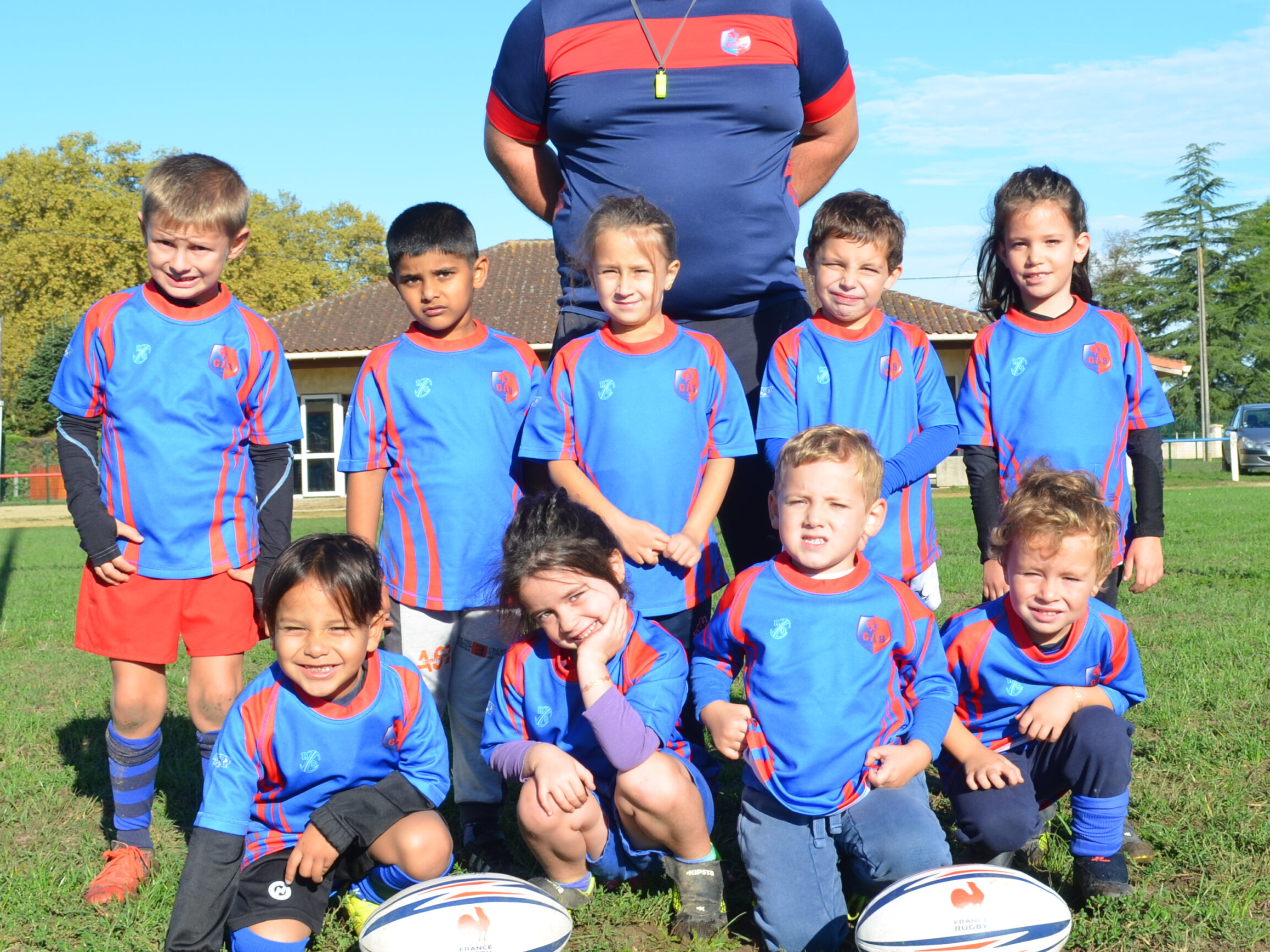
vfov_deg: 26.0
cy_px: 357
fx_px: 2055
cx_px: 712
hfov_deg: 34.3
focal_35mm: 56
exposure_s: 1/160
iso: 100
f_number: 8
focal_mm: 22
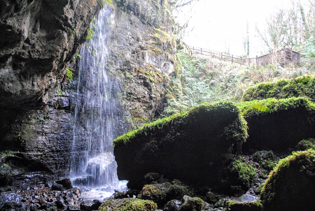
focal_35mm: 30
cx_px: 158
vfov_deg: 43.7
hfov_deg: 61.9
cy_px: 106
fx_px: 263
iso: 1600
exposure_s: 1/30
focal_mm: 20
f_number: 3.8
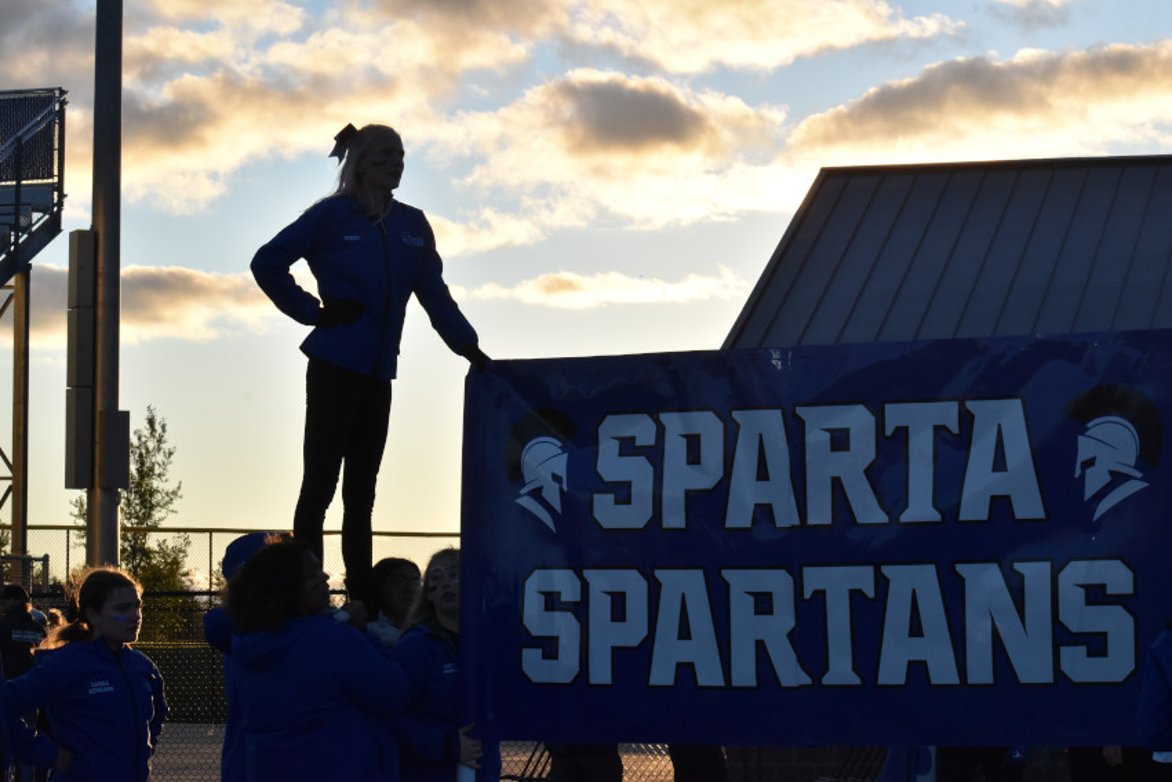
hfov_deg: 19.5
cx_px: 586
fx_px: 3419
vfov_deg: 13.0
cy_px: 391
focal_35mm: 105
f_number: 18
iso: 800
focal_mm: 70
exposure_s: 1/400
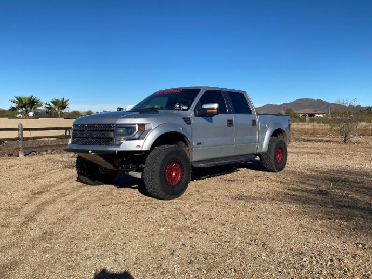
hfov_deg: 61.7
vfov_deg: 48.2
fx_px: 311
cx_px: 177
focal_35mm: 29
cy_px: 141
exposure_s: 1/4115
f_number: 1.8
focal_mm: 4.25
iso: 32
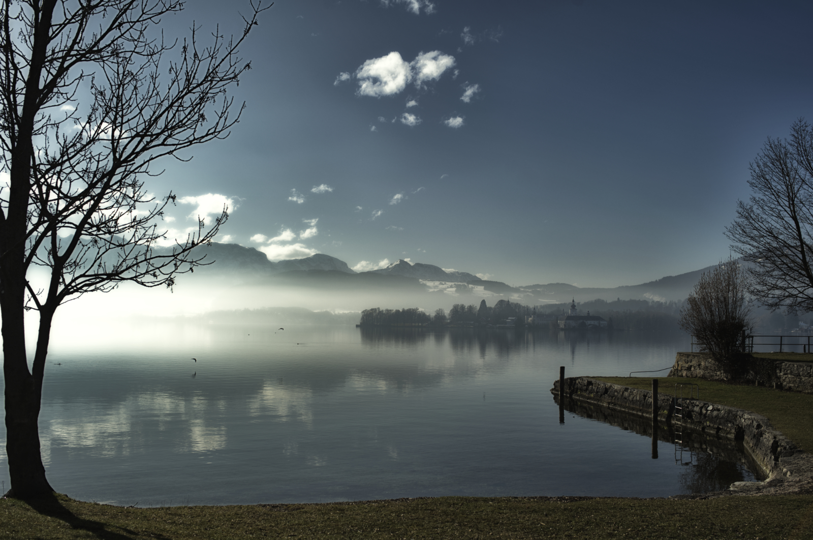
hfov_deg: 54.5
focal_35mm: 35
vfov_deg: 37.7
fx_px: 789
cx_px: 406
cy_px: 270
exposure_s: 1/2000
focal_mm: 35
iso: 200
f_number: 5.6
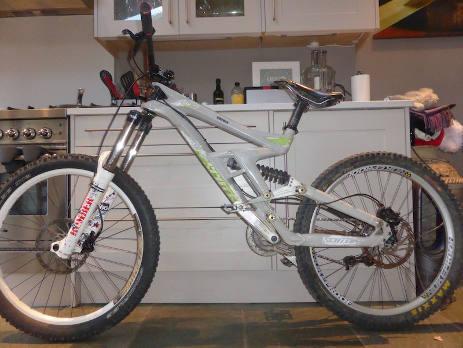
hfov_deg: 71.6
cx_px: 232
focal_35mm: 24
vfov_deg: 56.8
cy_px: 174
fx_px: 321
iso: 800
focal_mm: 4.3
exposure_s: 1/60
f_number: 3.3
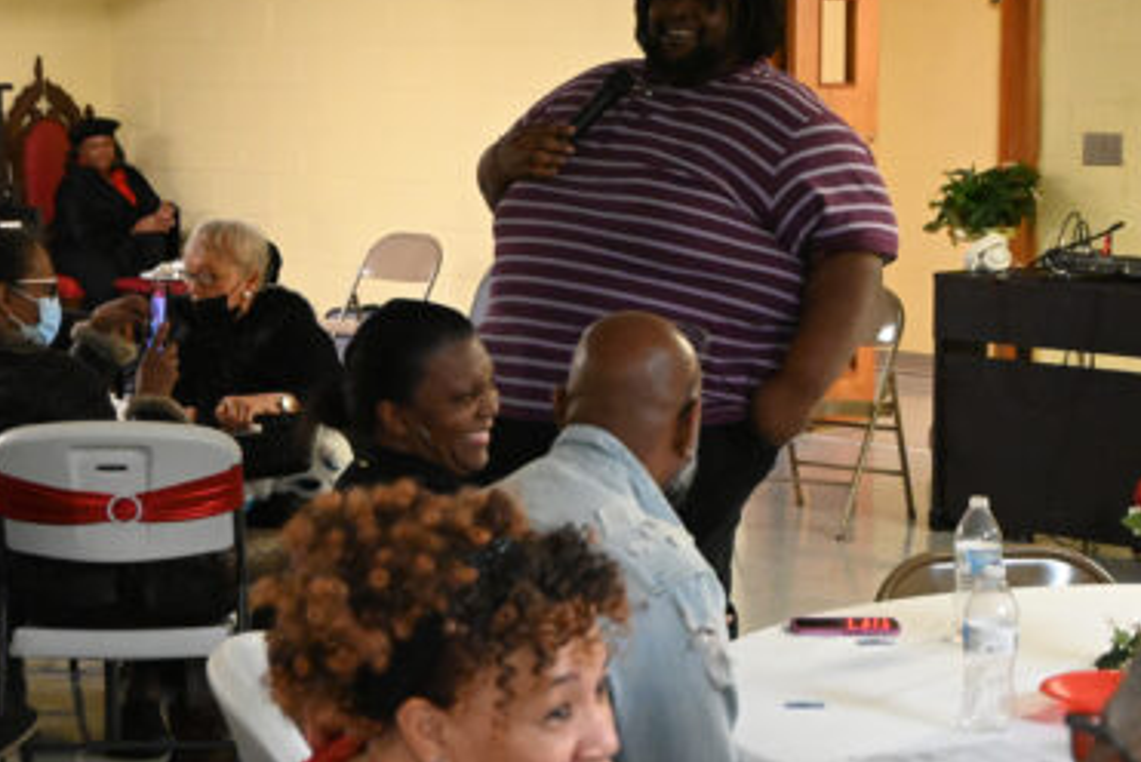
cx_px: 647
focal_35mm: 83
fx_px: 2623
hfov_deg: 24.5
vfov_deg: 16.5
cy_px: 344
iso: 7200
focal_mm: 39
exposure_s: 1/60
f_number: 5.6
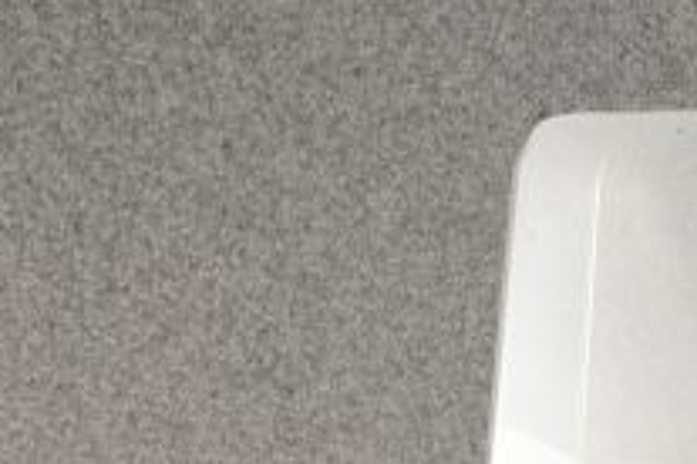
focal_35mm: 145
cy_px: 604
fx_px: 2807
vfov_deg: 9.3
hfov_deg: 13.5
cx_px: 960
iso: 1600
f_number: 13
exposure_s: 1/160
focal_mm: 50
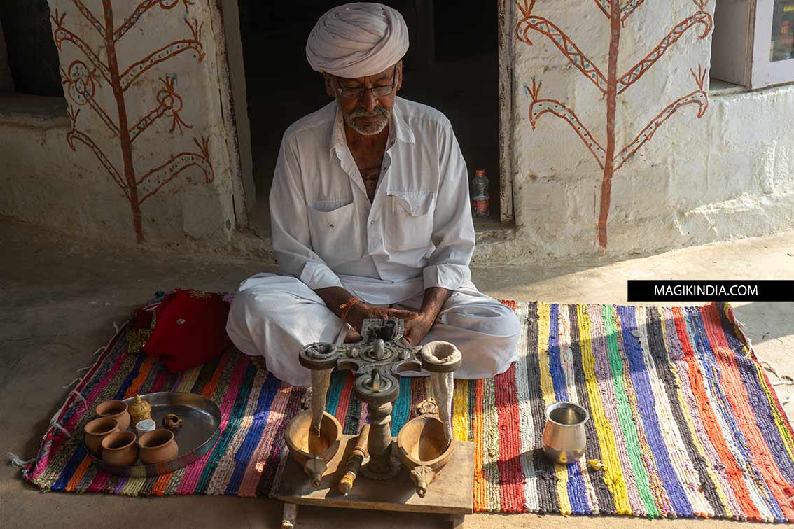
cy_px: 264
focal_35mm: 42
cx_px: 397
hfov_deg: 46.4
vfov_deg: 31.9
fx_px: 926
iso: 100
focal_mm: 42
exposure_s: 1/80
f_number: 6.3
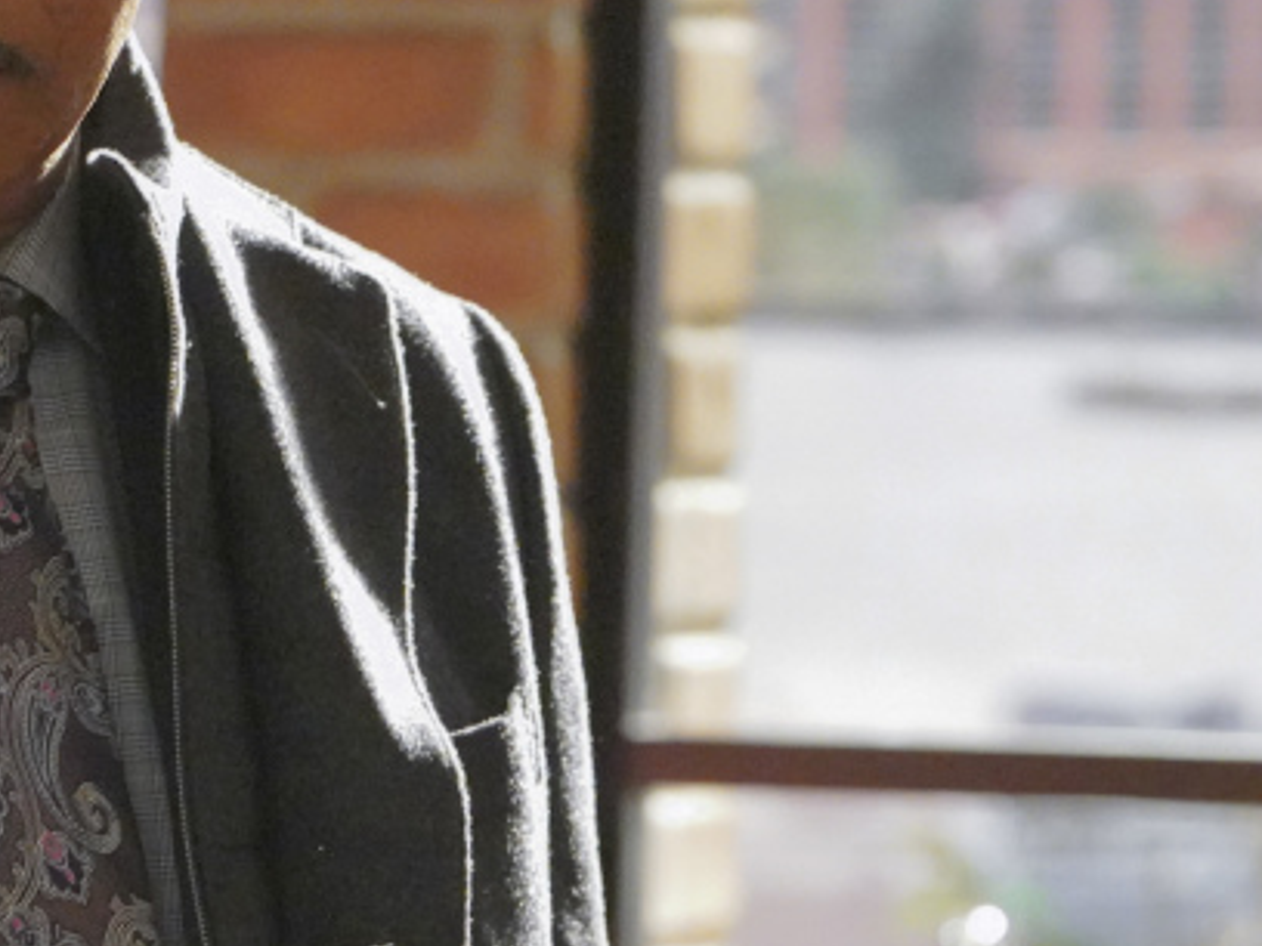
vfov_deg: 3.4
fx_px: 15786
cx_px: 87
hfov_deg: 4.6
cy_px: 399
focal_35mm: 433
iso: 20000
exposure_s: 1/250
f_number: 5.6
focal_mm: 153
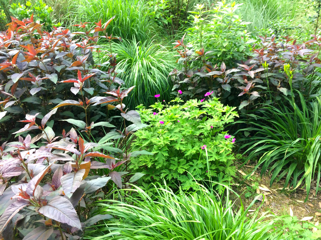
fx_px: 269
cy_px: 120
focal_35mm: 29
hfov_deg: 61.7
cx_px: 160
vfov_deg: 48.2
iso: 50
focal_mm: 4.15
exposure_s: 1/50
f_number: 2.2
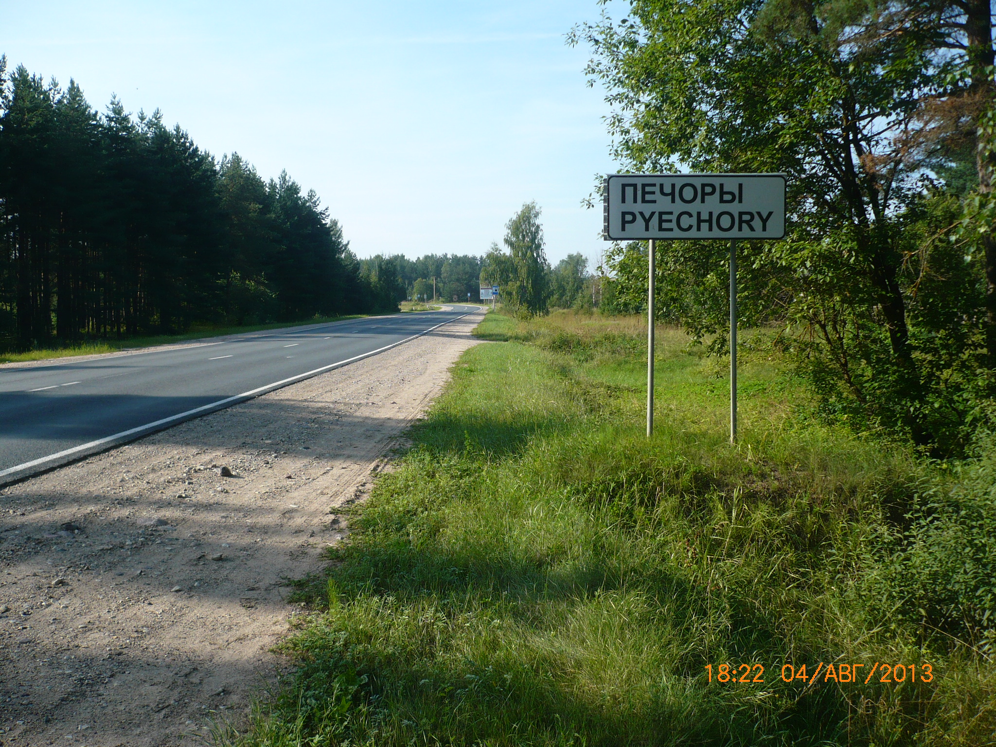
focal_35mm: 35
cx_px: 498
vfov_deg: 40.7
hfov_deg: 52.6
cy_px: 374
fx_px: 1007
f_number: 2.8
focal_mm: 5.8
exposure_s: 1/800
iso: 100
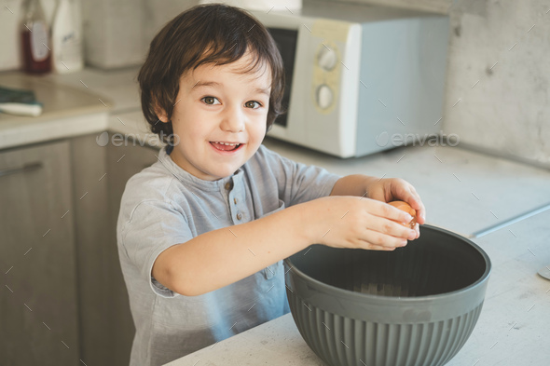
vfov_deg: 25.5
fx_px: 809
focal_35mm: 53
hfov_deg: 37.5
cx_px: 275
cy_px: 183
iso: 200
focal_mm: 35
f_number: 2.2
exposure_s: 1/125
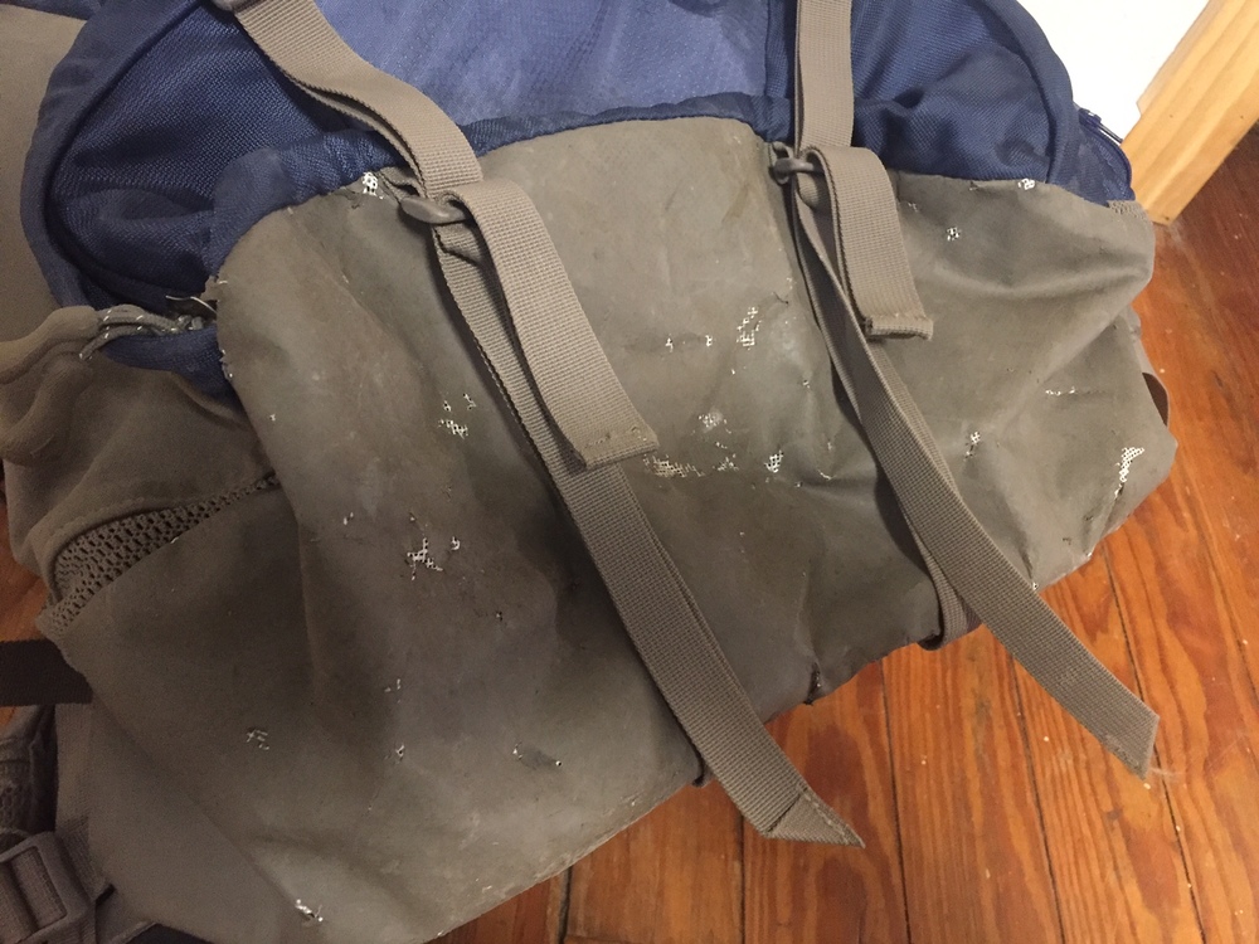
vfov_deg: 48.2
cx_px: 630
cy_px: 472
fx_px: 1055
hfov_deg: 61.7
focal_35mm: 29
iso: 400
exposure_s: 1/15
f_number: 2.2
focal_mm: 4.15
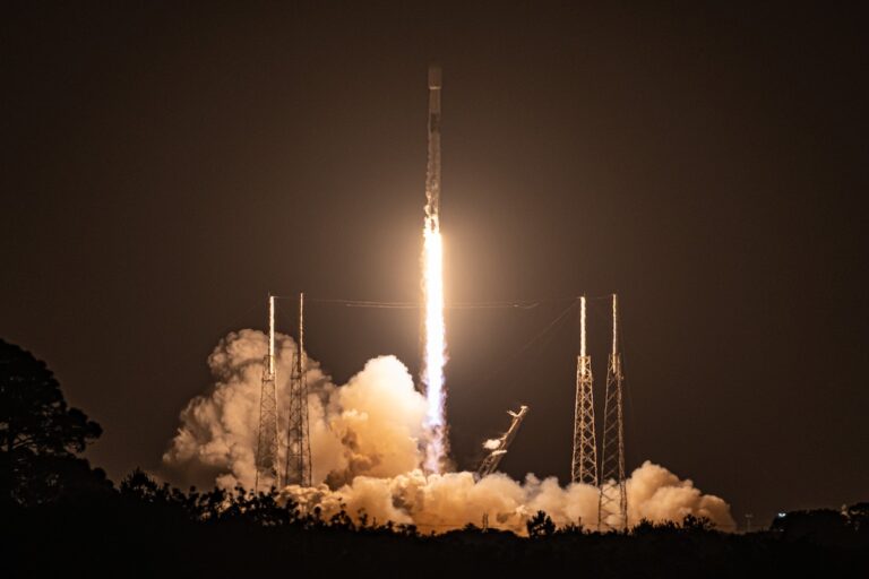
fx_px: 12069
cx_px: 434
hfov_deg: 4.1
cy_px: 290
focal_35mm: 500
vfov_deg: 2.7
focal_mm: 500
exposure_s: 1/640
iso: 500
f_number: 5.6
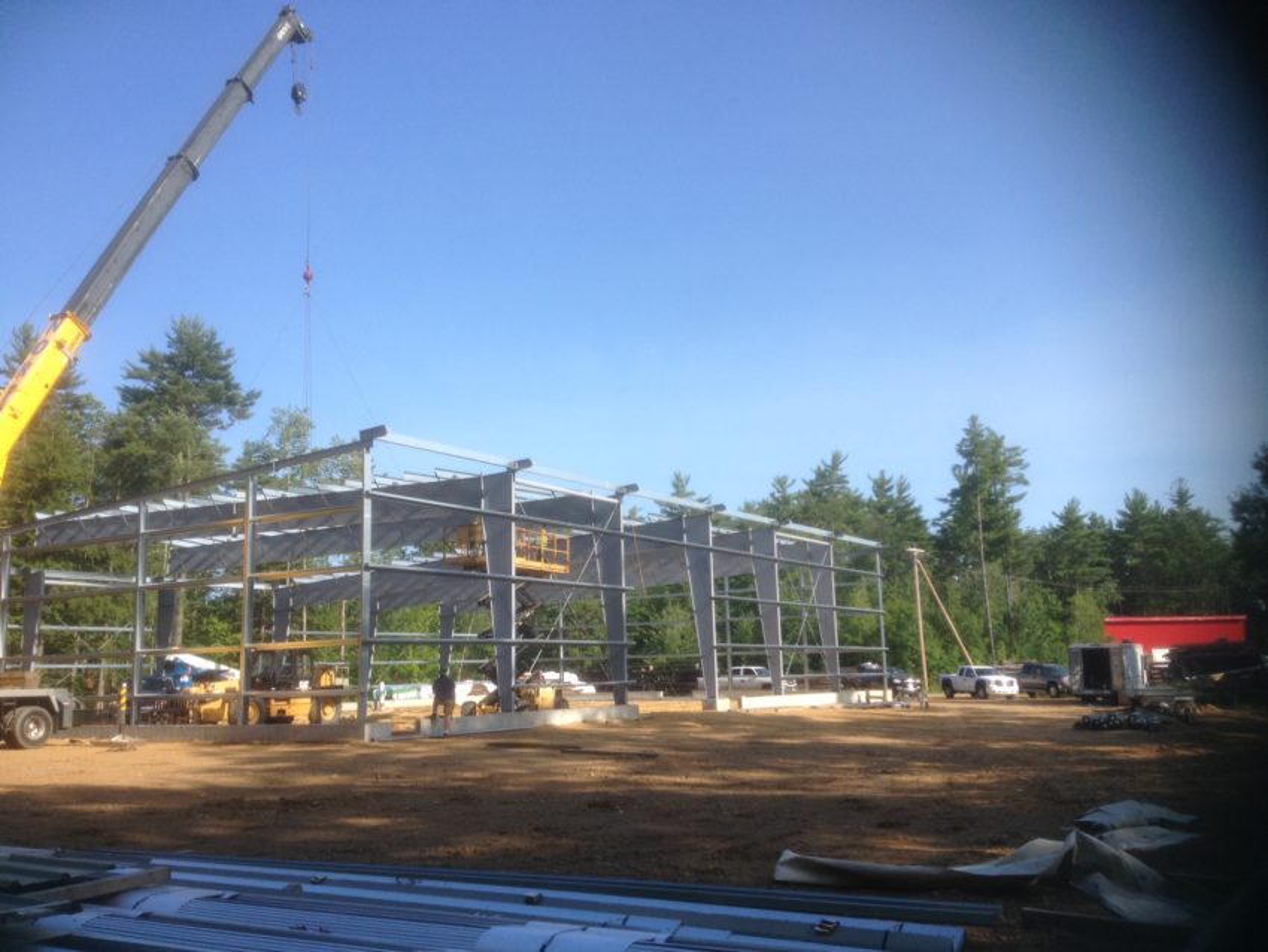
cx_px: 634
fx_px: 1282
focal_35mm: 35
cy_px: 476
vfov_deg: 40.7
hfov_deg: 52.6
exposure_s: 1/890
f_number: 2.4
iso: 50
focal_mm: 4.28
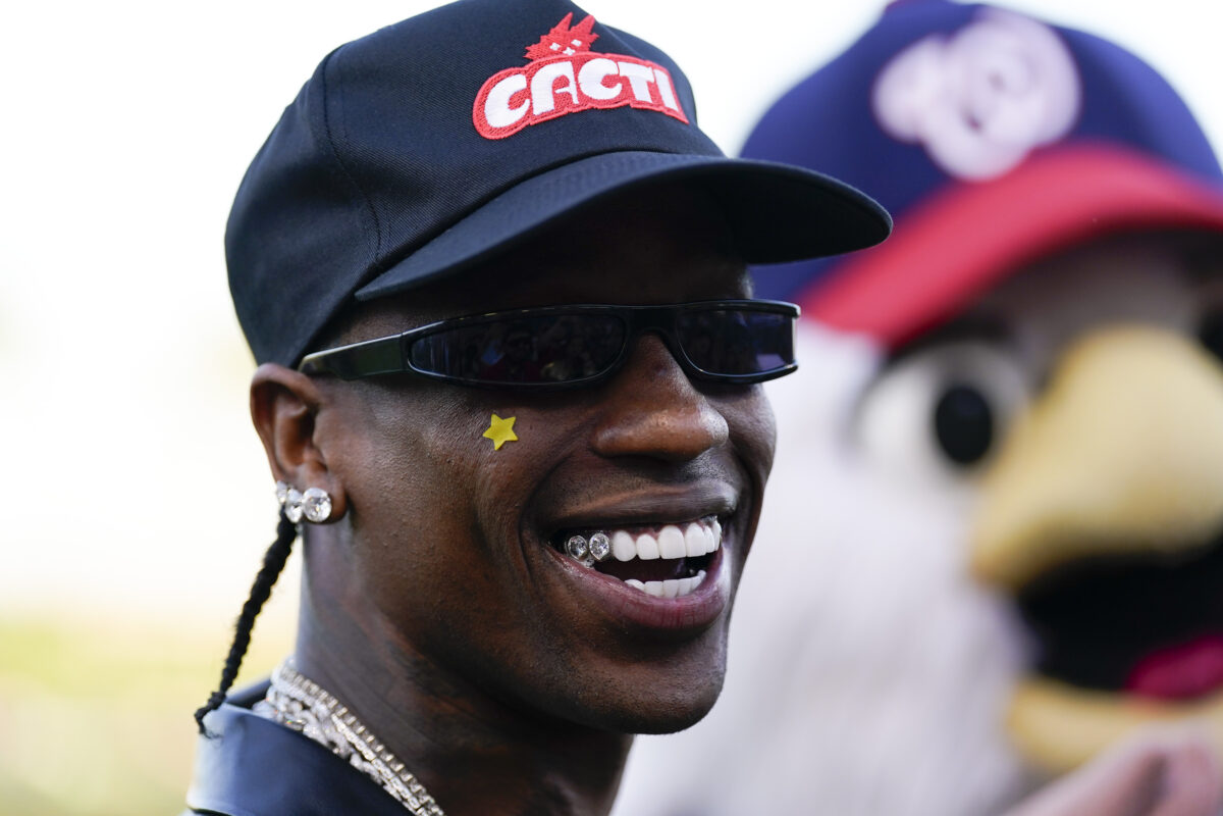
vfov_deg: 10.6
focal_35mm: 129
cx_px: 612
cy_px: 408
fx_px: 4382
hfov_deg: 15.9
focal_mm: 129
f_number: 2.8
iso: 640
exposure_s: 1/1250
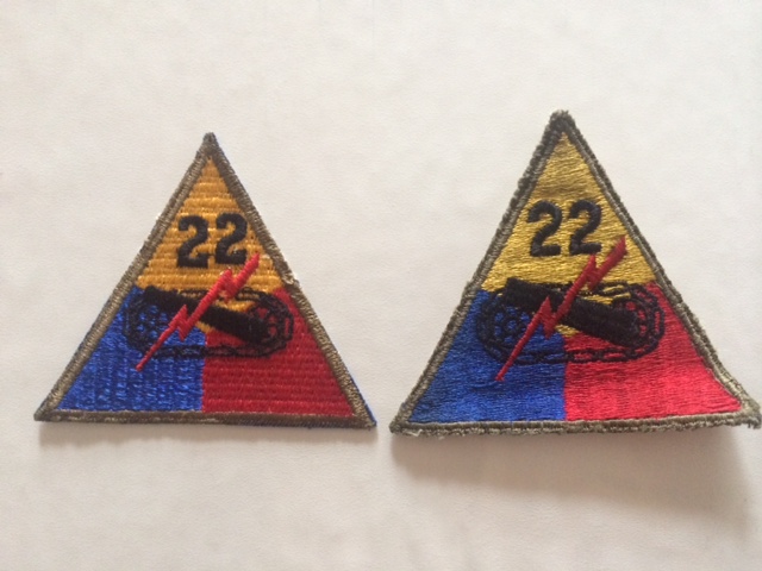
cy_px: 286
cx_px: 381
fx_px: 660
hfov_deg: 60.0
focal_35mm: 30
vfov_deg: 46.8
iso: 320
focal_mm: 4.12
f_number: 2.2
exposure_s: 1/17
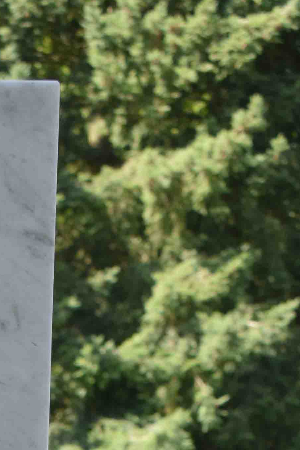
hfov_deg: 7.1
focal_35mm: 191
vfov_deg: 9.9
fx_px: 2390
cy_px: 954
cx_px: -94
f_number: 8
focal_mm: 29
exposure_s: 1/250
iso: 400
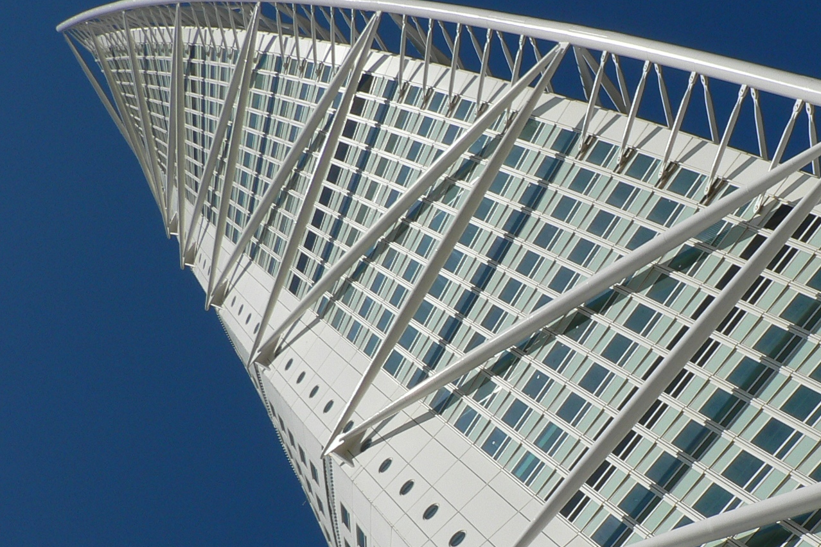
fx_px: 1368
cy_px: 407
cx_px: 642
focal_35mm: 60
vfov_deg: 22.4
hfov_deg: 32.6
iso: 80
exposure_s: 1/800
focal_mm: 6
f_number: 5.6
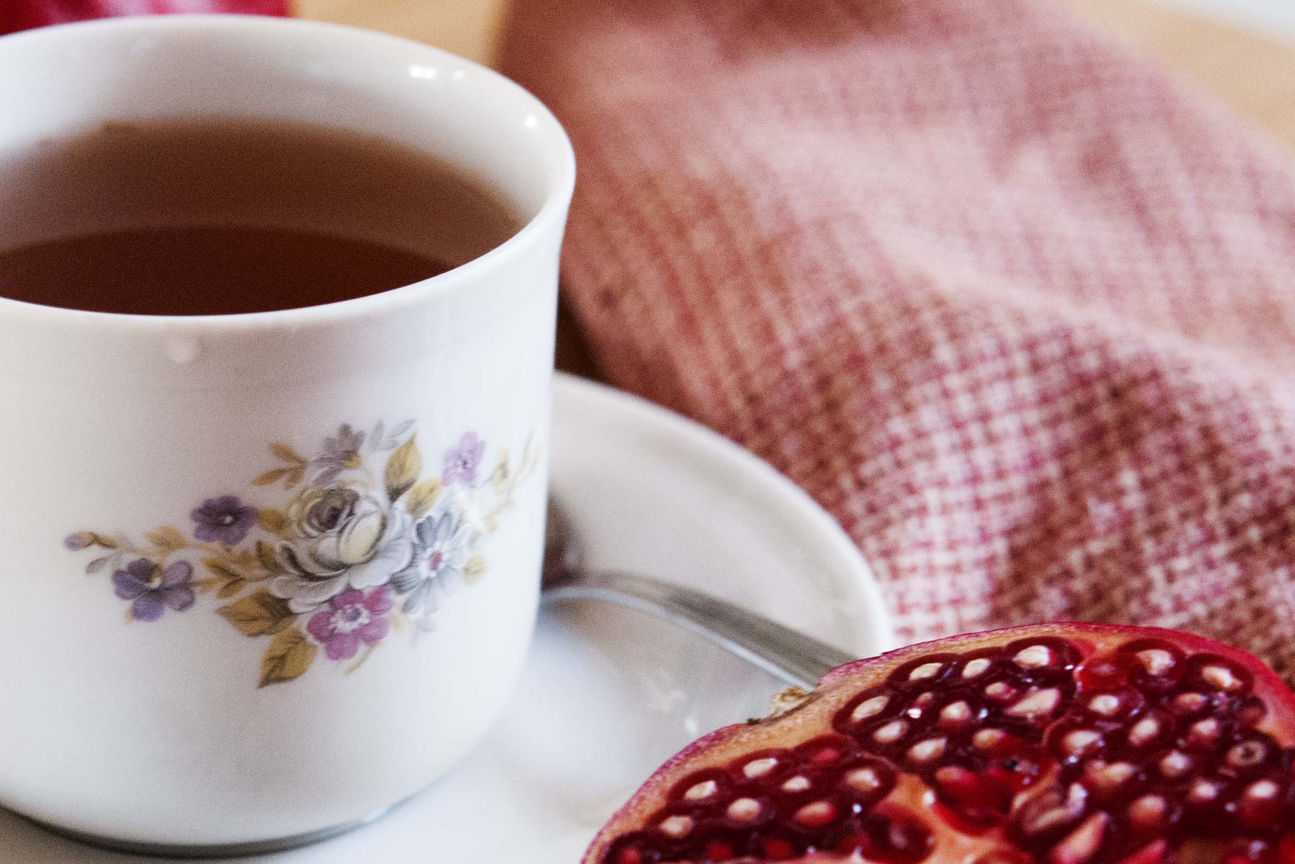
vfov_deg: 9.6
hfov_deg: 14.3
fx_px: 5144
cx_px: 423
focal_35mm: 143
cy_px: 544
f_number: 5.6
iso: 800
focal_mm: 60
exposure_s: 1/40
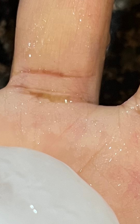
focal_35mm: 128
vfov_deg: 16.0
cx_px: 81
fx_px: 781
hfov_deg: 10.2
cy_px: 213
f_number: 1.5
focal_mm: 5.7
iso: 160
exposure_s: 1/60
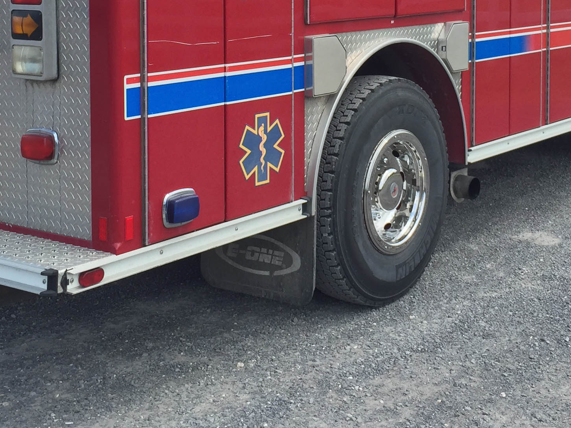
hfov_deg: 29.8
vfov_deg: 21.8
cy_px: 7
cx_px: 315
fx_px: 1072
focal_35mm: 65
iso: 32
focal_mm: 4.15
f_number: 2.2
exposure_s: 1/807
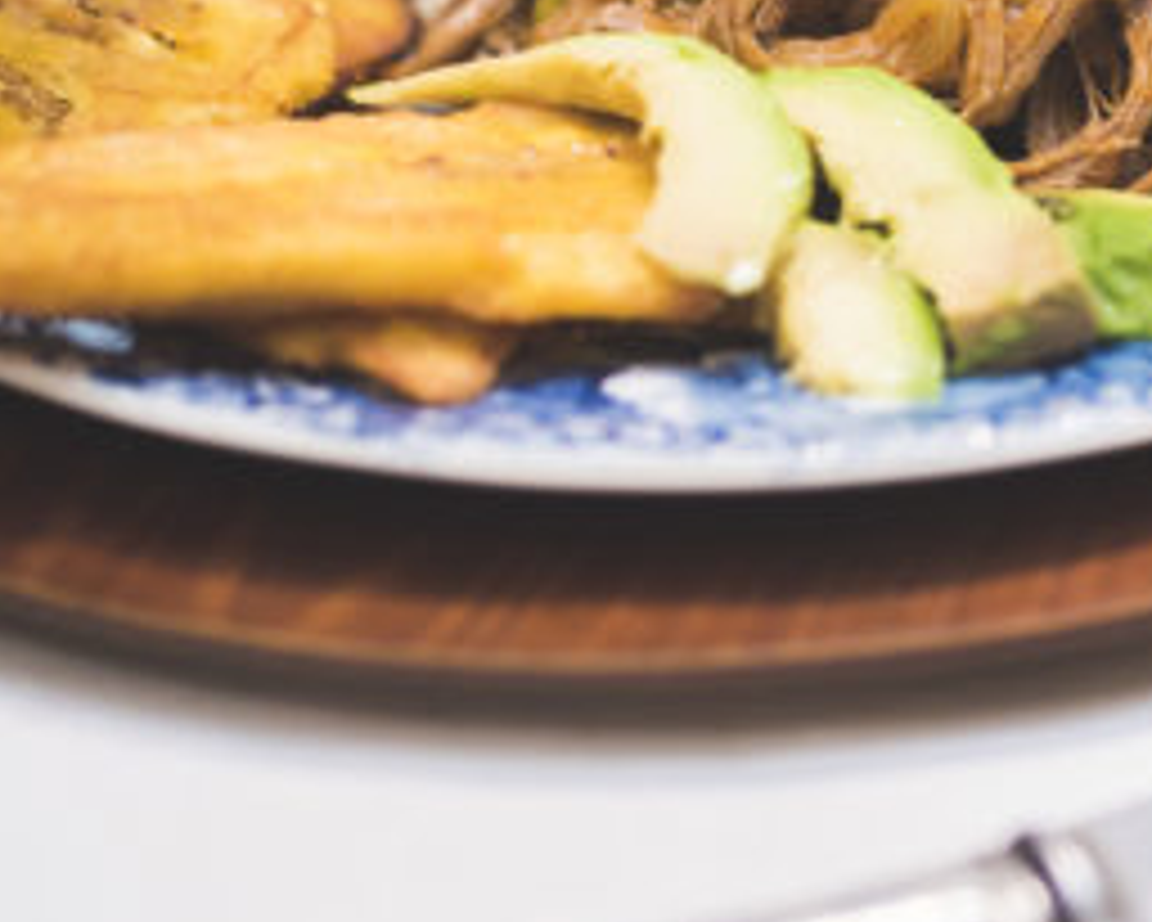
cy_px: 128
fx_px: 4127
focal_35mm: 121
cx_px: 986
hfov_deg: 15.7
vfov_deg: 12.7
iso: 800
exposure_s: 1/50
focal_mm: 55
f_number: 2.8
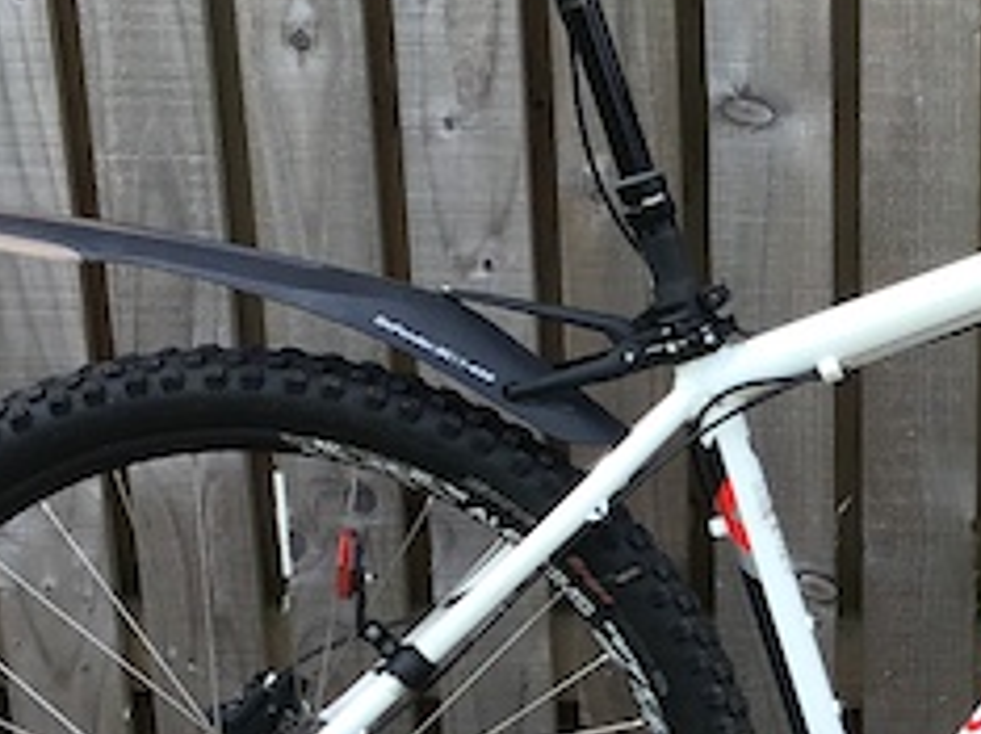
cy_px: 654
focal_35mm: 106
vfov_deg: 13.8
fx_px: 3001
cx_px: 1036
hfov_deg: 18.0
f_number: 2.4
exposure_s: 1/256
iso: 25
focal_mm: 3.3
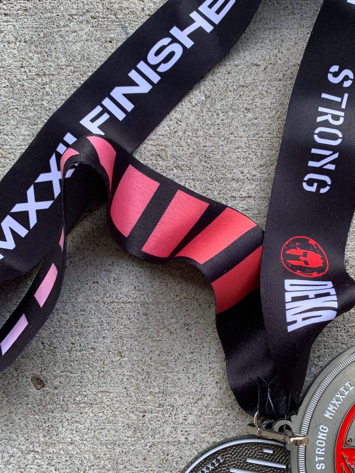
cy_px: 301
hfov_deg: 36.8
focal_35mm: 39
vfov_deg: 47.3
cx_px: 198
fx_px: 533
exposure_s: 1/131
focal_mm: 4.25
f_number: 1.8
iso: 25
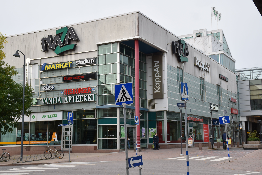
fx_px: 371
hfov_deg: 38.9
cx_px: 131
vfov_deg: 26.5
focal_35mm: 51
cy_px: 88
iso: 180
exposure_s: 1/250
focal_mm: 34
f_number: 8
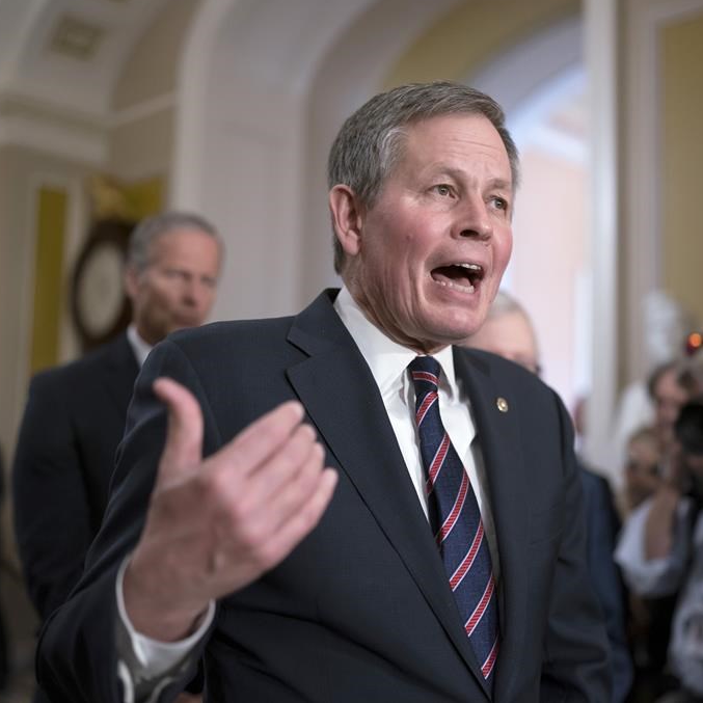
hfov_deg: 37.4
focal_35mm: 45
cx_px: 416
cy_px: 349
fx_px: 1034
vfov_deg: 37.6
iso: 1600
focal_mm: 35
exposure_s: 1/400
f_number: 1.4
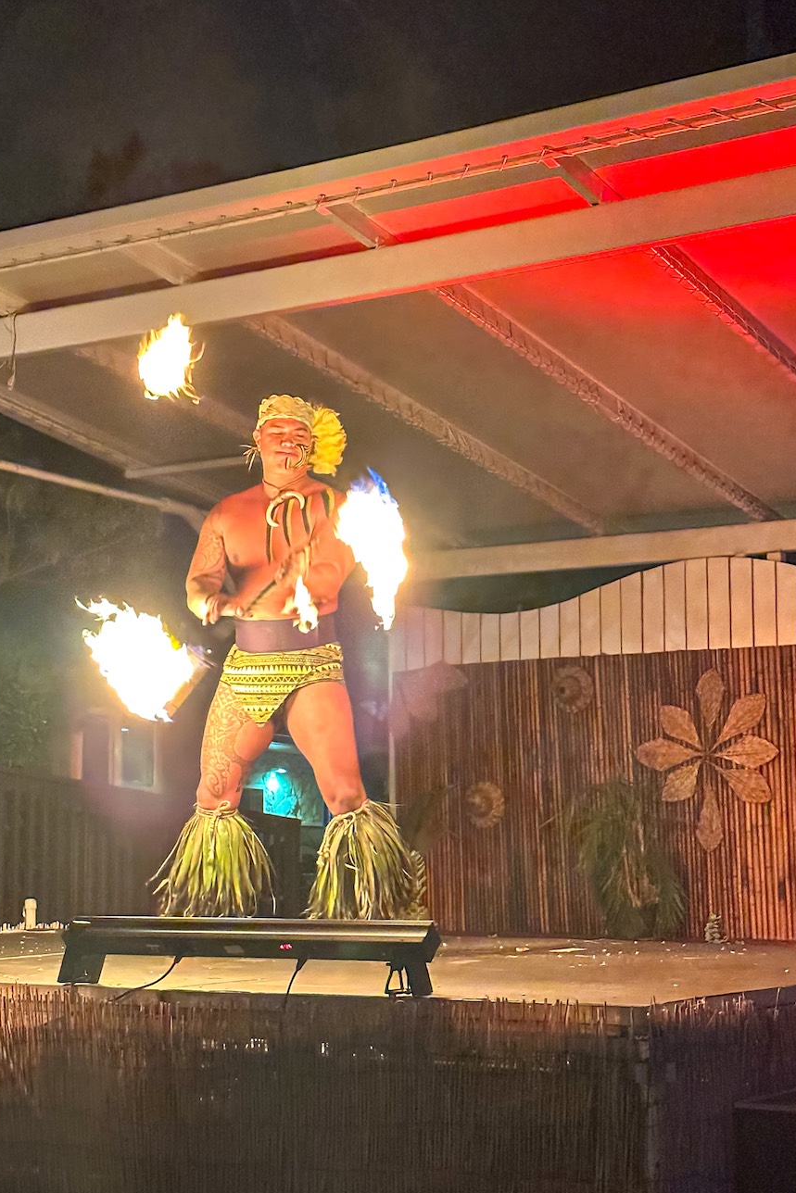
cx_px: 277
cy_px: 666
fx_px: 2056
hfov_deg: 21.8
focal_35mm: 62
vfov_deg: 32.3
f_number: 1.8
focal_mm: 6.86
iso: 640
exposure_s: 1/30
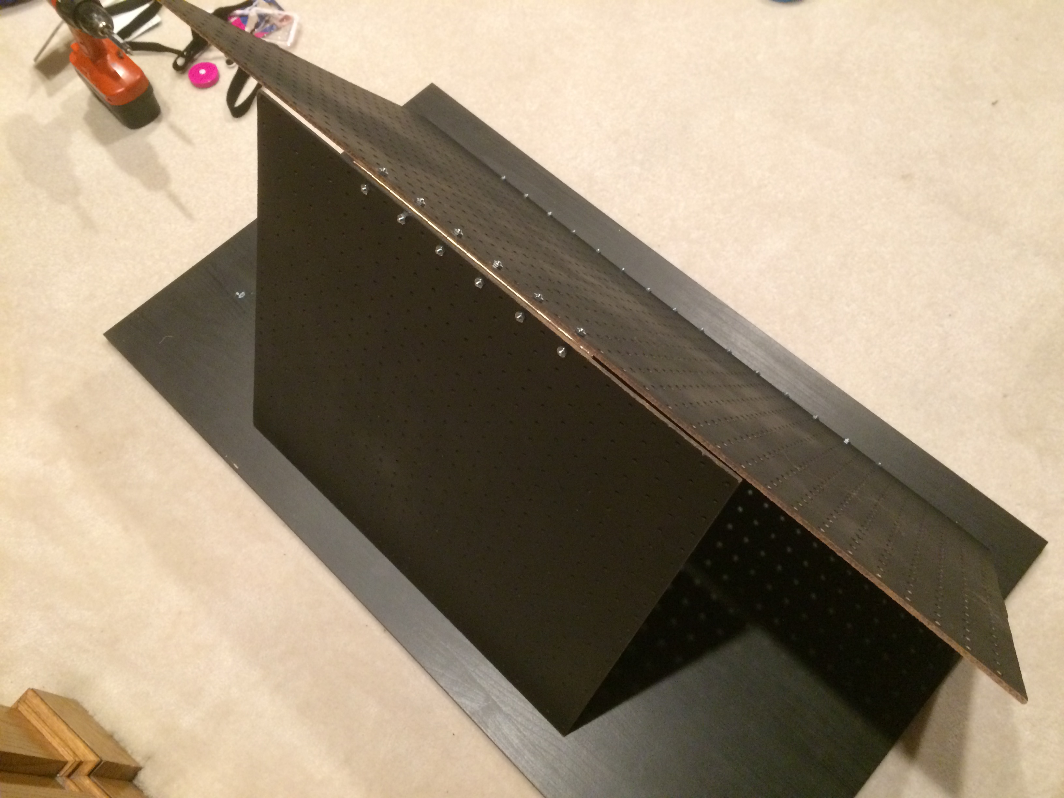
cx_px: 532
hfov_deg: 61.7
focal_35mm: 29
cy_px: 399
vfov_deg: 48.2
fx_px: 891
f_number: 2.2
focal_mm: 4.15
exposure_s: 1/15
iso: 250
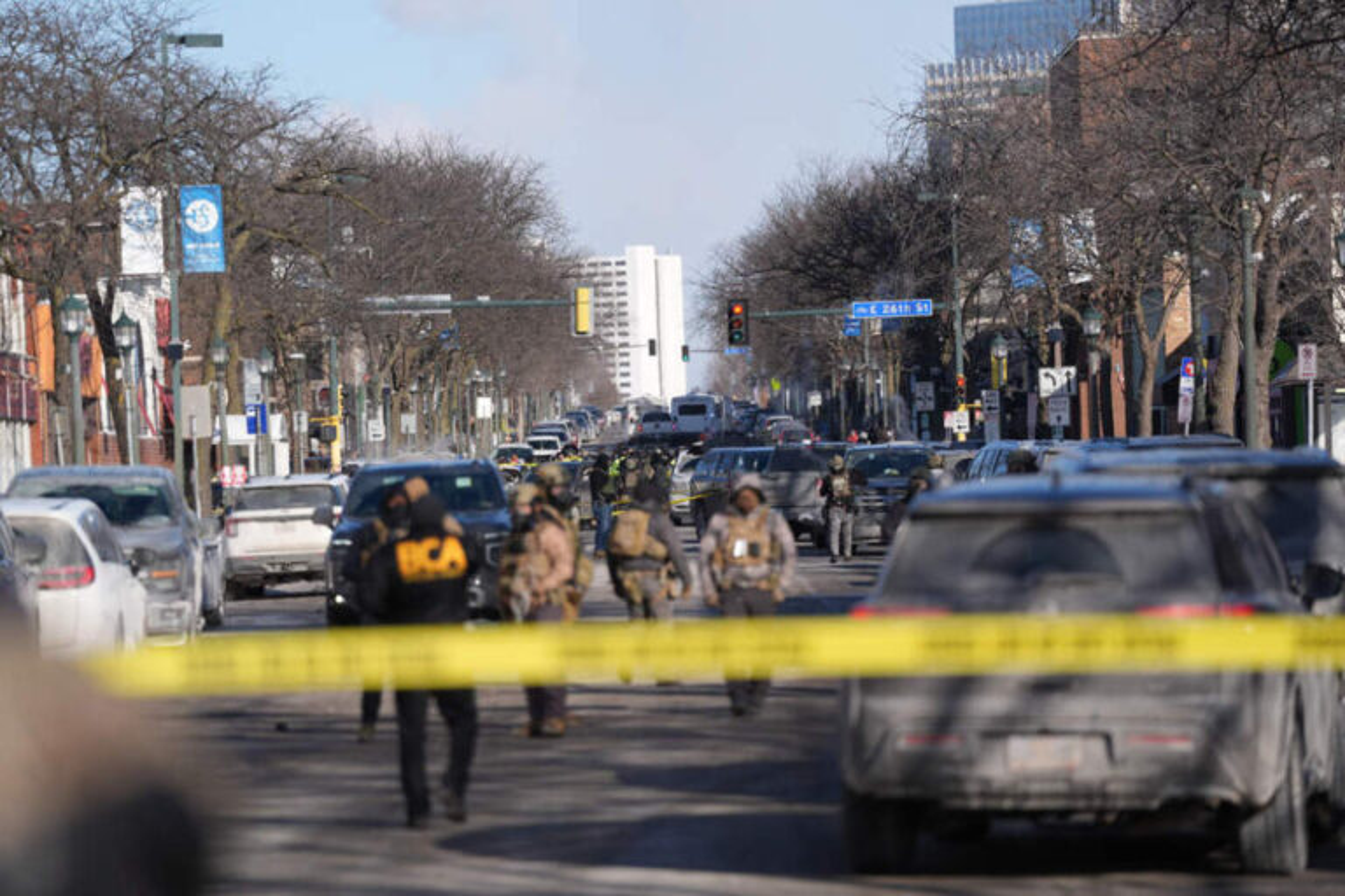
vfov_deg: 6.9
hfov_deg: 10.3
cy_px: 448
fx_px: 7472
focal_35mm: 200
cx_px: 672
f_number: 2.8
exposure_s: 1/5000
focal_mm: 200
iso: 250
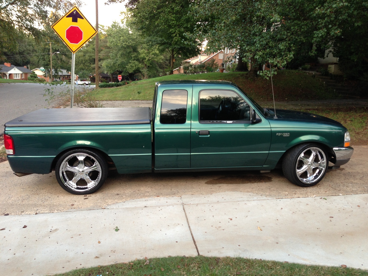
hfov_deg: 55.4
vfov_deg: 42.9
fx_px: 351
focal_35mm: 33
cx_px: 184
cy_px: 138
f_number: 2.4
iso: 50
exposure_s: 1/30
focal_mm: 4.13
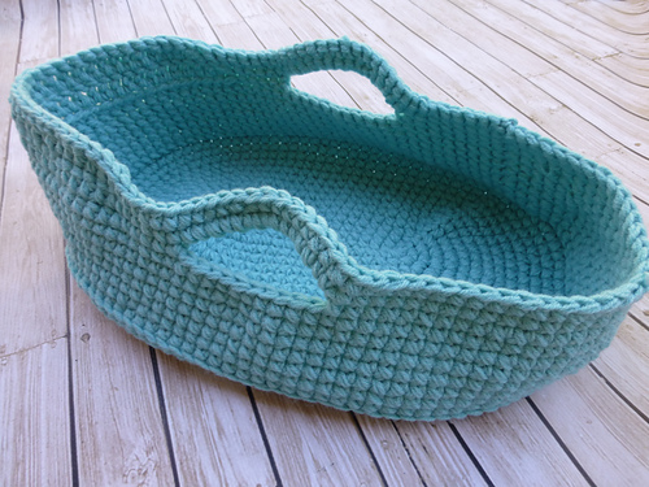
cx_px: 324
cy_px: 244
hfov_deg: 71.6
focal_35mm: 24
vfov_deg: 56.8
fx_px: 450
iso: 100
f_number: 3.3
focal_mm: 4.3
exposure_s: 1/100
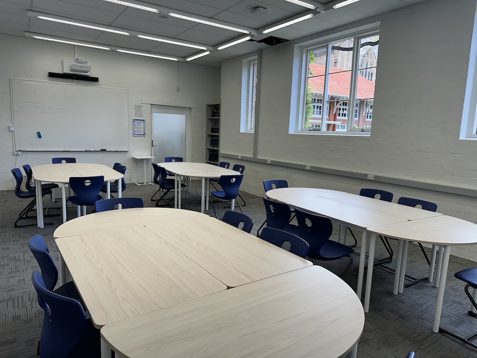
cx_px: 238
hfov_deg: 71.6
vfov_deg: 56.8
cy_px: 179
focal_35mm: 24
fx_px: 331
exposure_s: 1/224
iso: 64
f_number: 1.78
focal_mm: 6.86
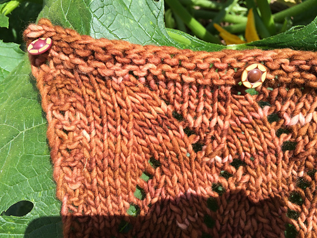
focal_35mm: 29
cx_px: 158
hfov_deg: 61.7
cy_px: 119
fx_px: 266
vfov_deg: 48.2
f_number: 2.2
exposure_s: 1/1080
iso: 32
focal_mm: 4.15
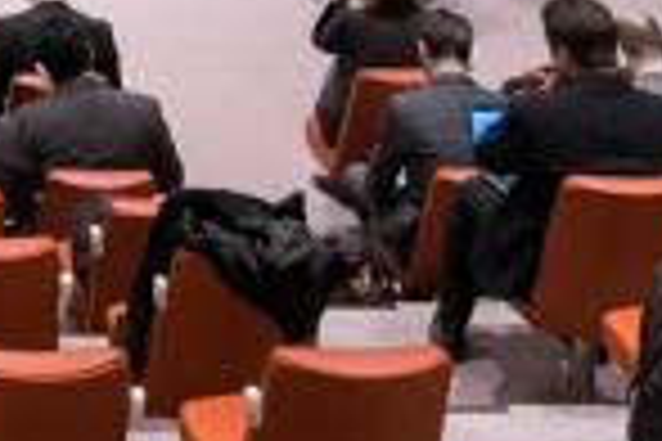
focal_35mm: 111
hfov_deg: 16.9
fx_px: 2041
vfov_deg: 11.3
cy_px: -396
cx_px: -284
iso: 2500
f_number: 4
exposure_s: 1/100
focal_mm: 11
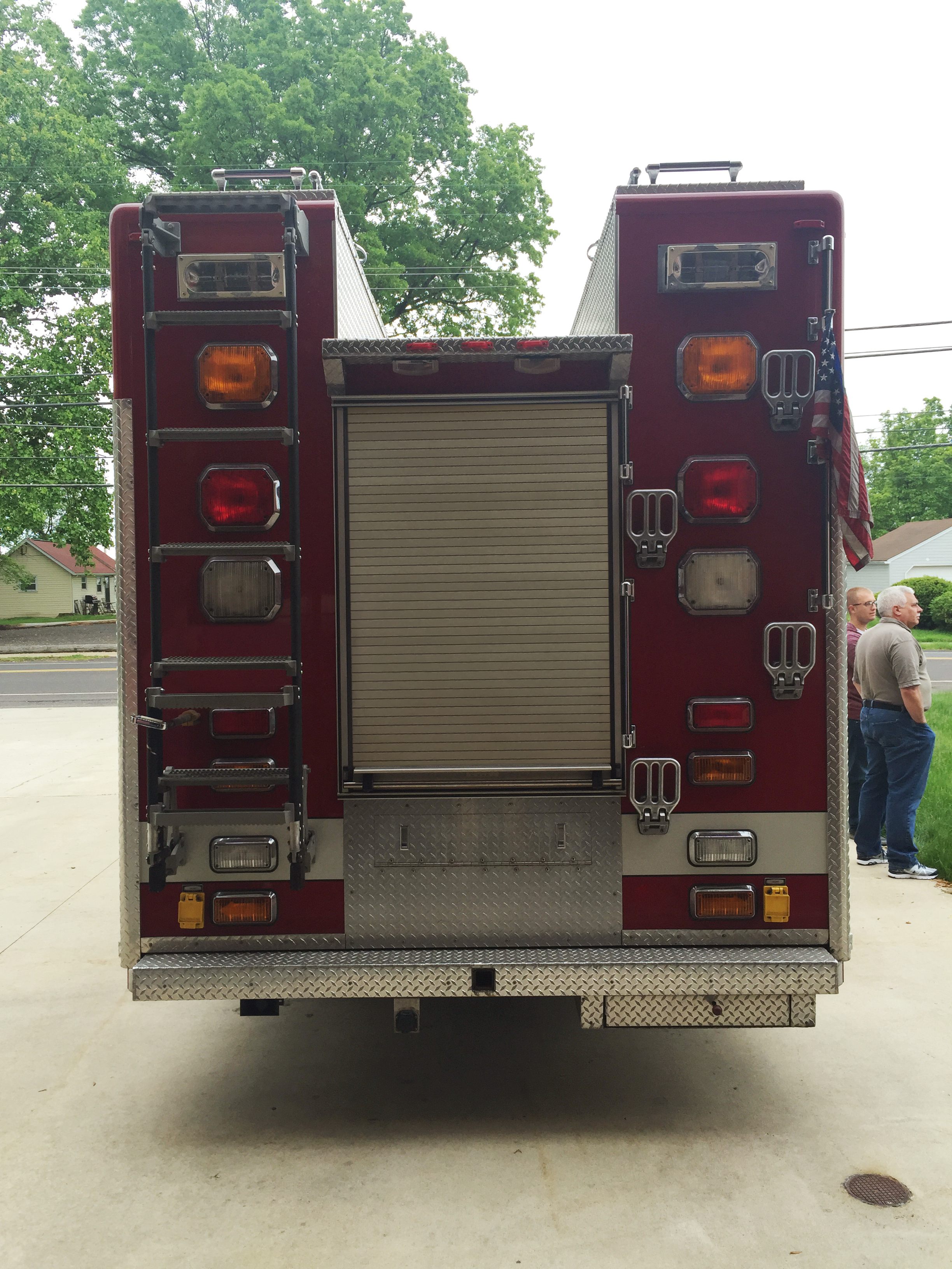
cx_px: 476
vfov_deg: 61.7
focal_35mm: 29
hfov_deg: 48.2
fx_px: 1063
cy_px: 634
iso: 32
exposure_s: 1/460
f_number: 2.2
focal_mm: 4.15
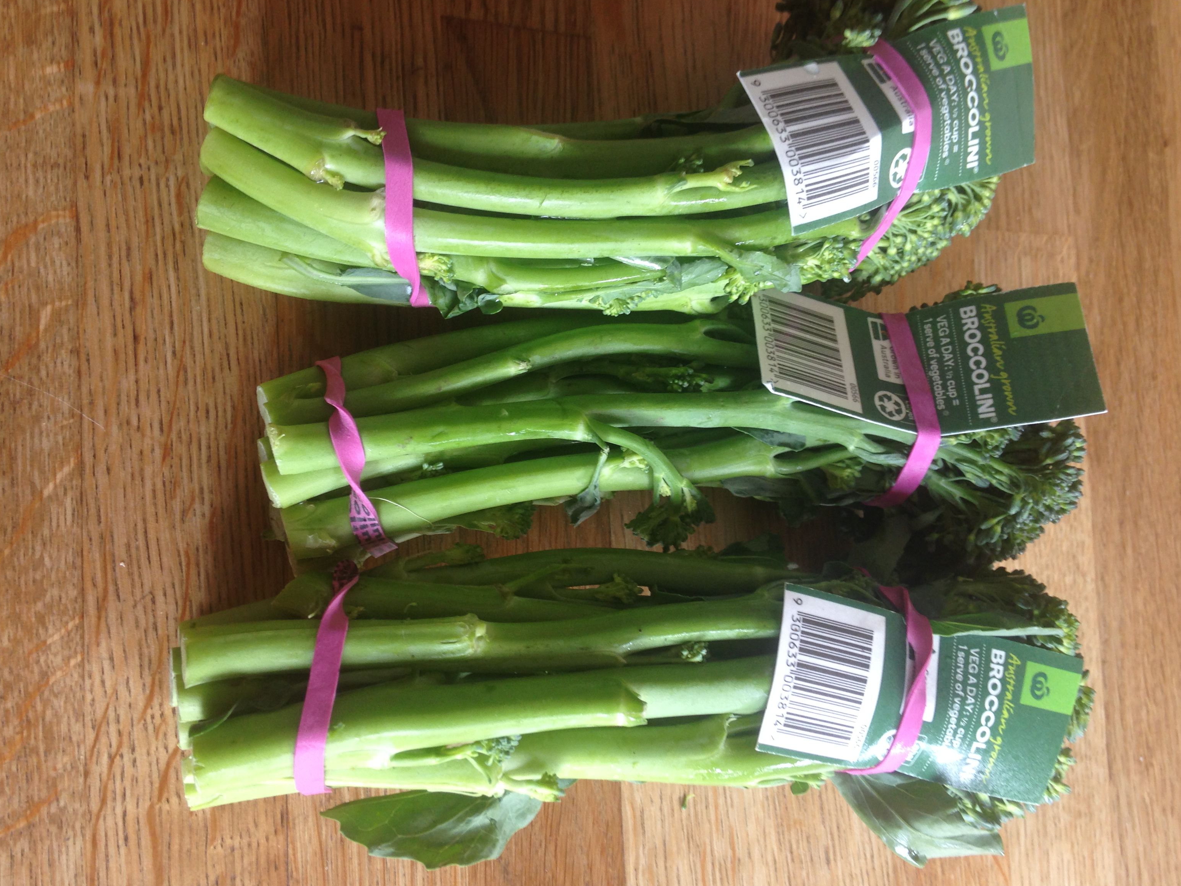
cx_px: 564
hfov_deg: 52.6
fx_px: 1194
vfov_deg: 40.7
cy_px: 452
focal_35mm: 35
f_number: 2.4
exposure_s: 1/40
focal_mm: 4.12
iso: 50
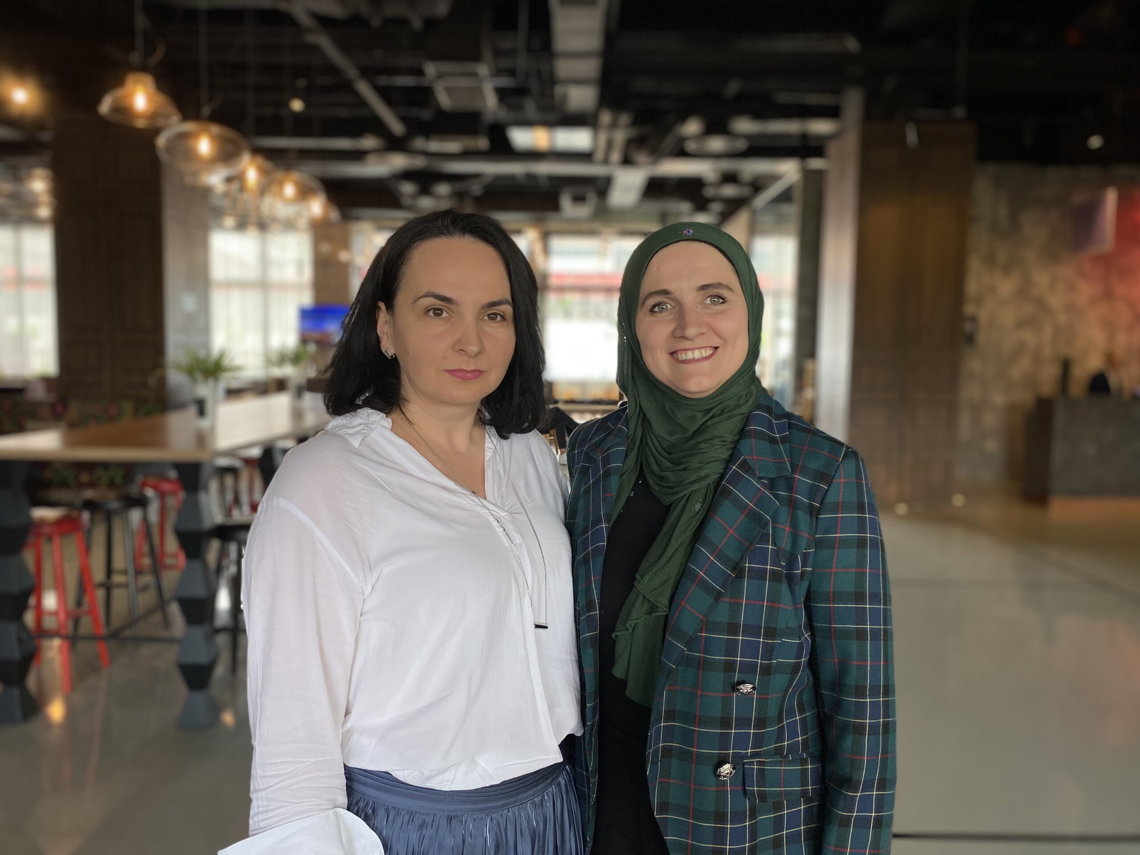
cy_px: 428
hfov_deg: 67.3
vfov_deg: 53.1
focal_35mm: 26
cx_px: 570
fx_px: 856
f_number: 1.8
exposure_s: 1/100
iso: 100
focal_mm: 4.25
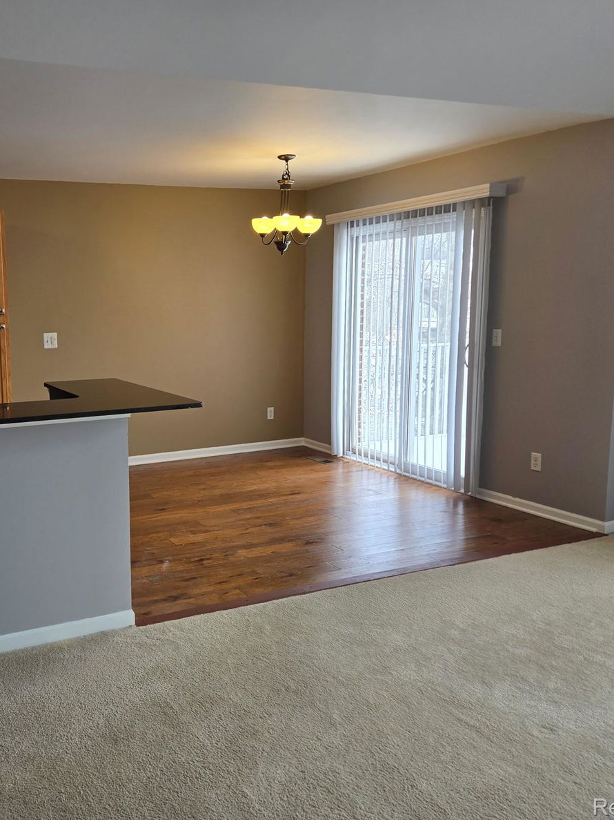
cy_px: 408
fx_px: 733
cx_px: 148
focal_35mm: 31
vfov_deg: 58.4
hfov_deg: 43.8
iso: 32
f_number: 1.8
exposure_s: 1/120
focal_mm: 5.4
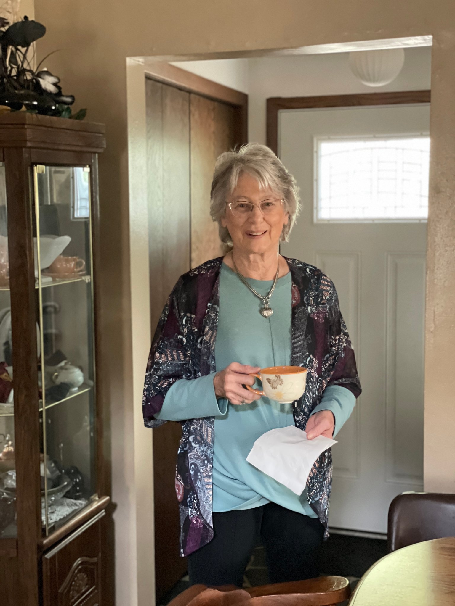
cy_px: 303
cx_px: 228
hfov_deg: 28.0
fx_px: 911
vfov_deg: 36.8
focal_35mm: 52
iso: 800
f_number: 2
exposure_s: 1/15
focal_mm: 6
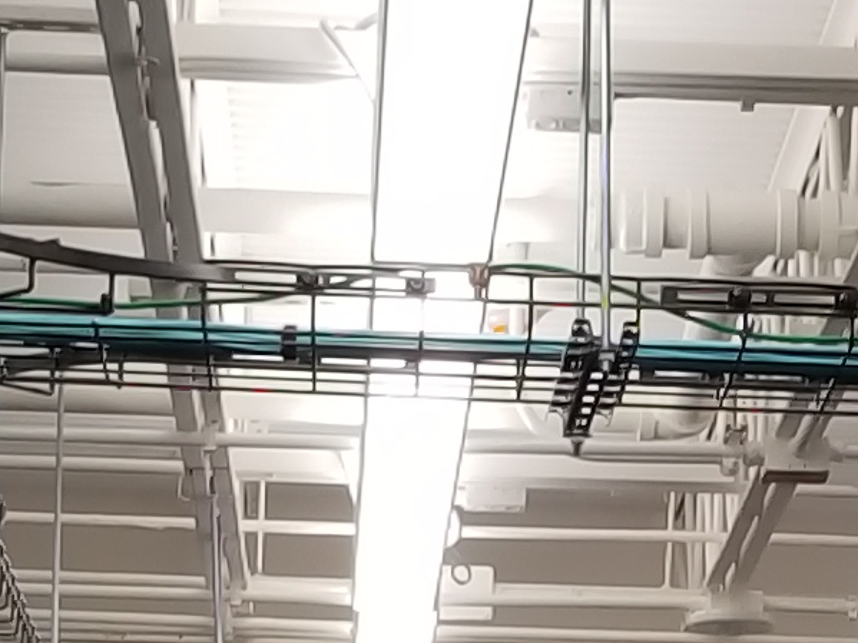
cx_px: 748
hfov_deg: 11.2
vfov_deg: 8.4
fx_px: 4337
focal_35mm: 175
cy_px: 667
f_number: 1.7
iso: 50
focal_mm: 4.25
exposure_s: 1/76
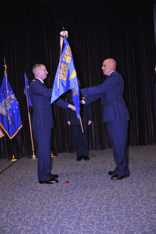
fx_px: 176
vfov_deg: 67.4
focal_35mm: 27
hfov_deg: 47.8
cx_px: 78
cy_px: 117
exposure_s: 1/250
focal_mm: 18
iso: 3200
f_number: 3.5
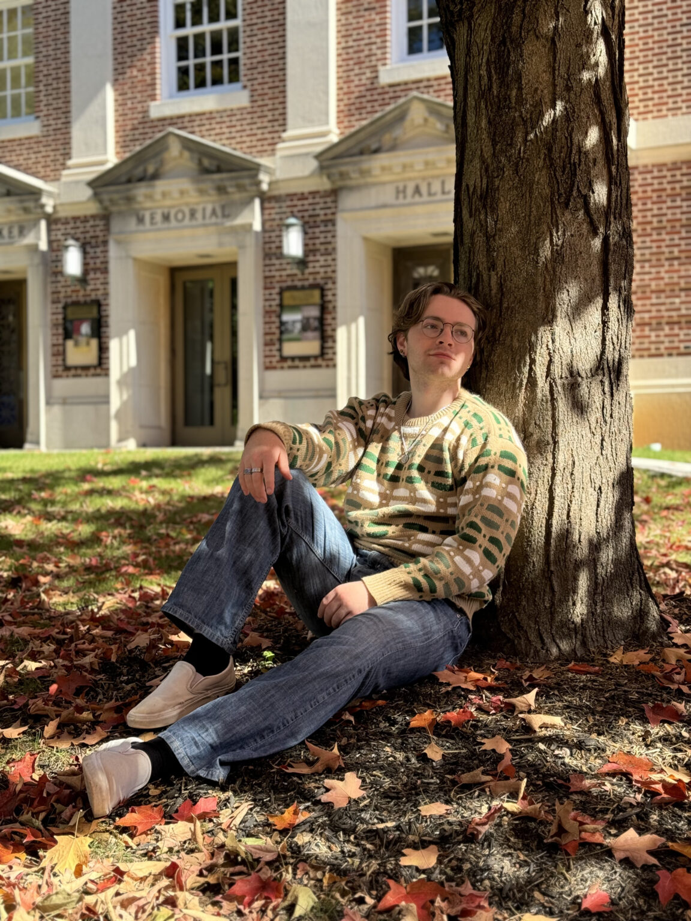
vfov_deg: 39.7
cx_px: 346
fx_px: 1278
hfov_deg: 30.3
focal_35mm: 48
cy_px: 460
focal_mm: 6.76
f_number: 1.78
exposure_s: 1/700
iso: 64
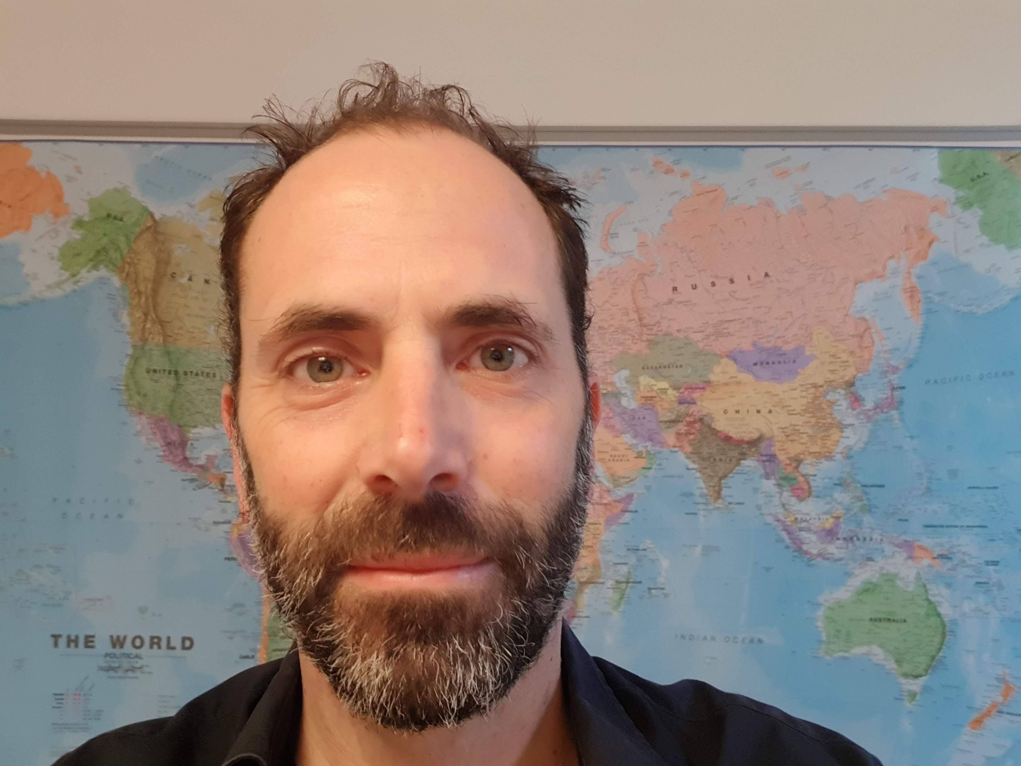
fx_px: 737
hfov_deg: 69.4
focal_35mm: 25
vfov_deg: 54.9
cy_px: 383
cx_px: 510
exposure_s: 1/24
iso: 400
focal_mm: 2.95
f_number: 1.7
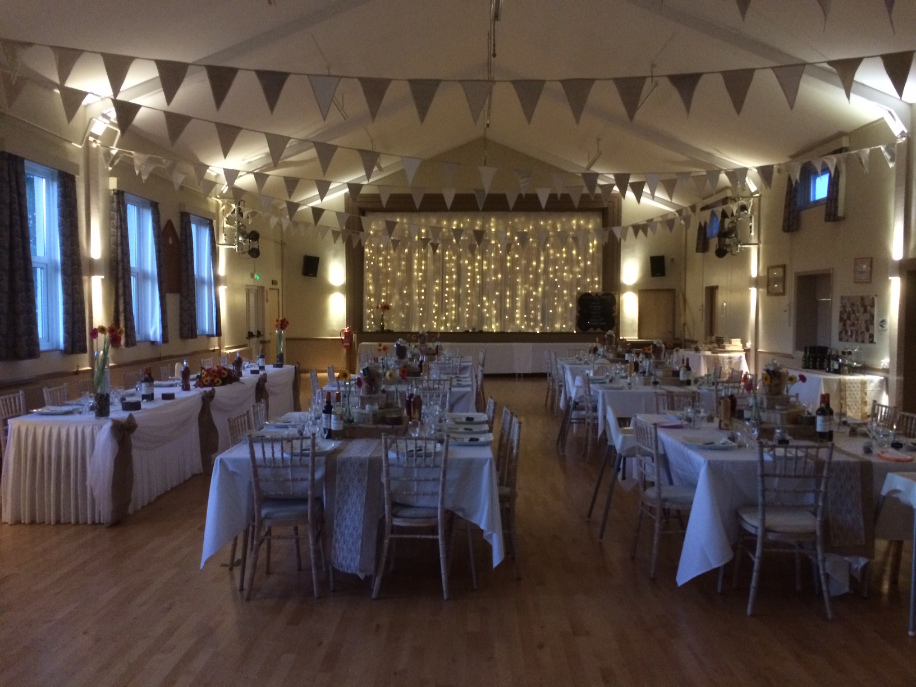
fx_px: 767
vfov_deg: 48.2
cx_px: 458
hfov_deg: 61.7
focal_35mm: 29
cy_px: 344
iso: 320
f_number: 2.2
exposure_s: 1/17
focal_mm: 4.15
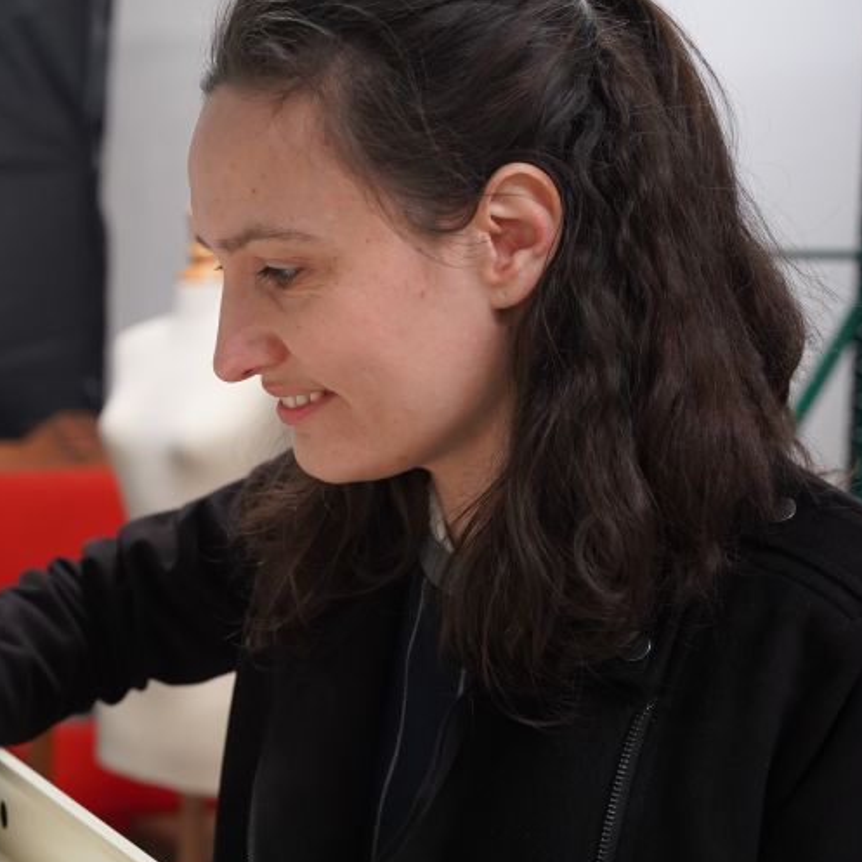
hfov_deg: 23.3
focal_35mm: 71
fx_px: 2007
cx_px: 19
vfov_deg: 24.2
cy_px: 502
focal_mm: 40.7
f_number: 4
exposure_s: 1/160
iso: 2000
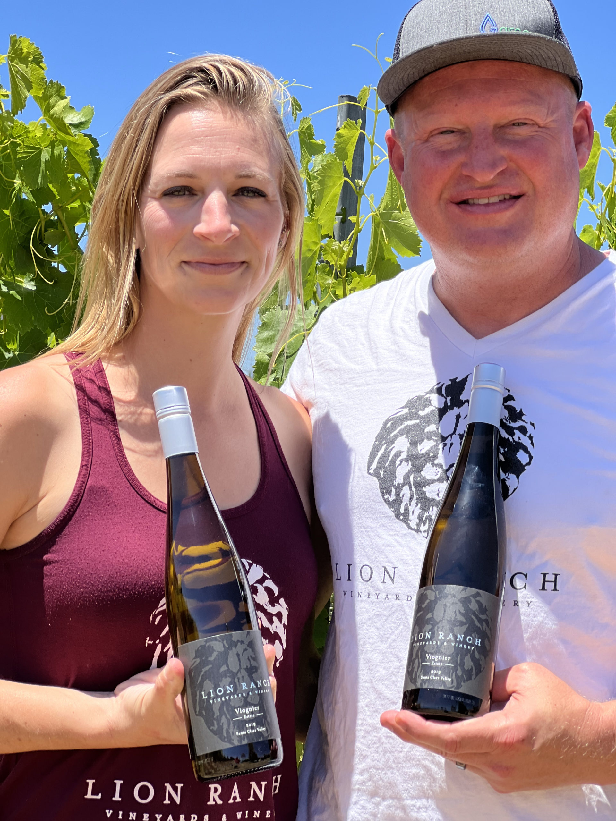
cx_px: 308
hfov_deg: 19.1
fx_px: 1827
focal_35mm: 77
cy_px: 410
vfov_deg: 25.3
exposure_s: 1/296
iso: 32
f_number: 2.8
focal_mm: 9
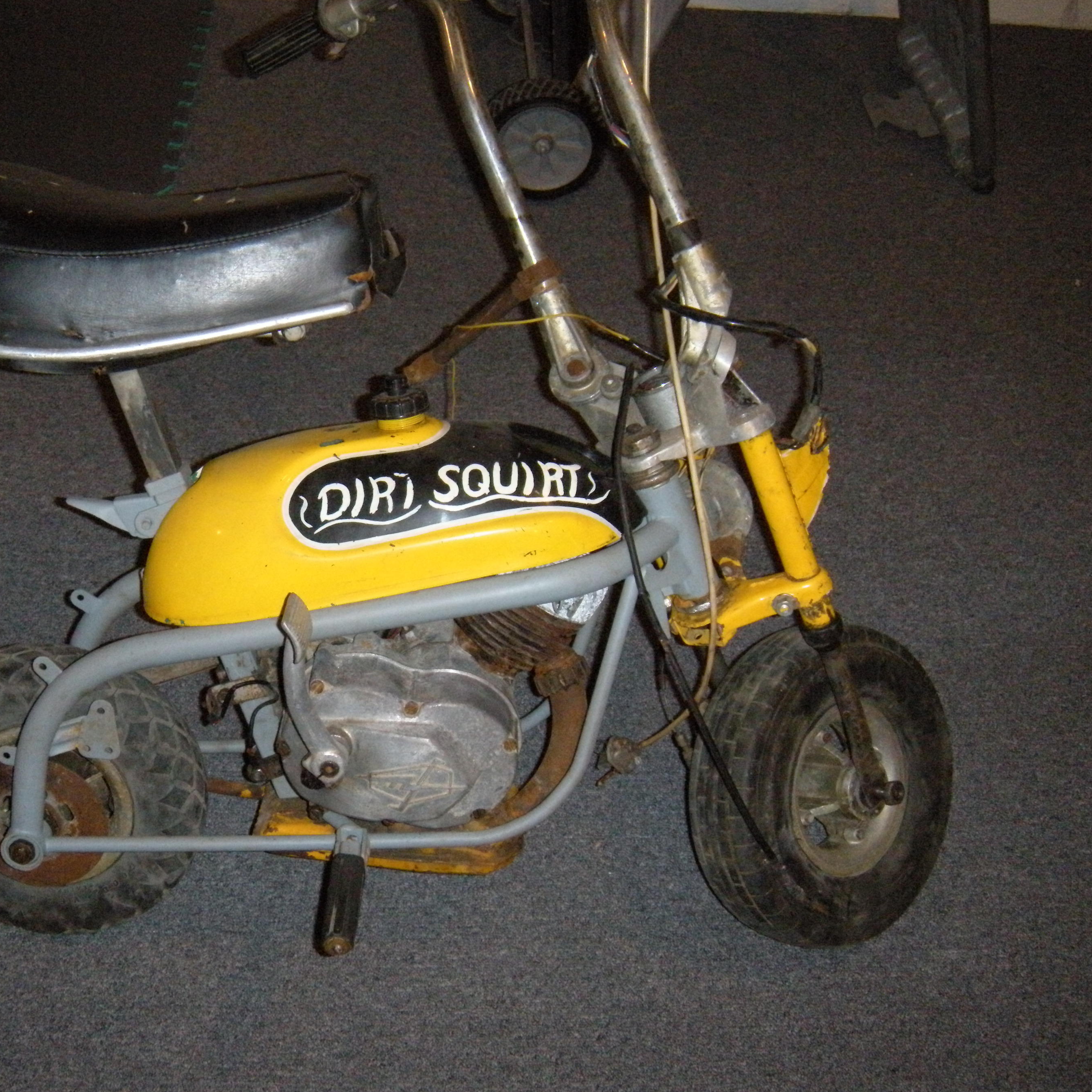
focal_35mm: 42
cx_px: 470
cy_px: 542
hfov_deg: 39.9
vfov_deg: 40.0
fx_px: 1499
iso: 400
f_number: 3.8
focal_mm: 5.9
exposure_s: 1/60
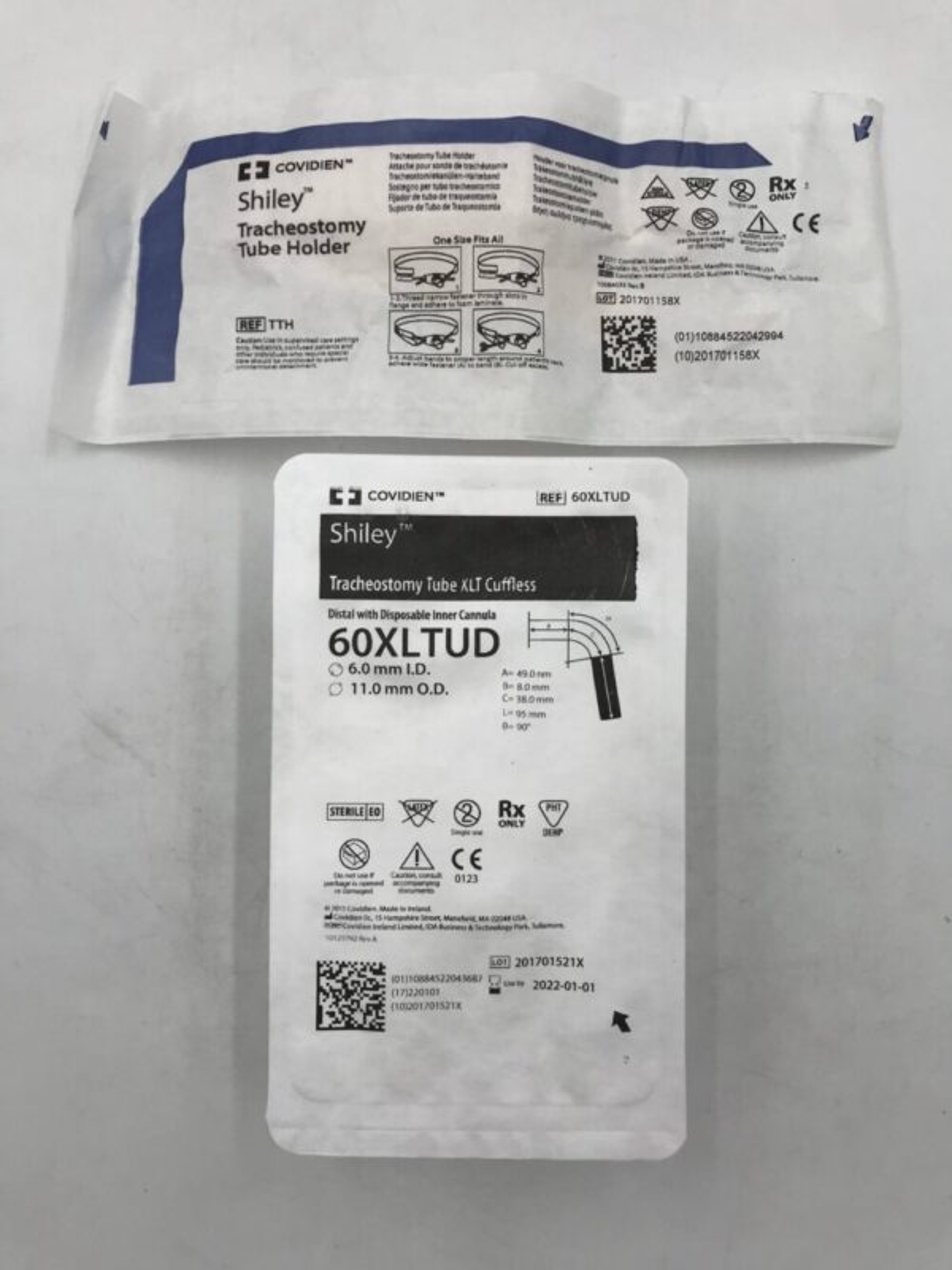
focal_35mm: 28
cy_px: 635
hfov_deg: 49.7
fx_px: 1027
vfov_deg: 63.4
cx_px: 476
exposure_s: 1/162
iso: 20
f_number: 1.8
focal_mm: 3.99
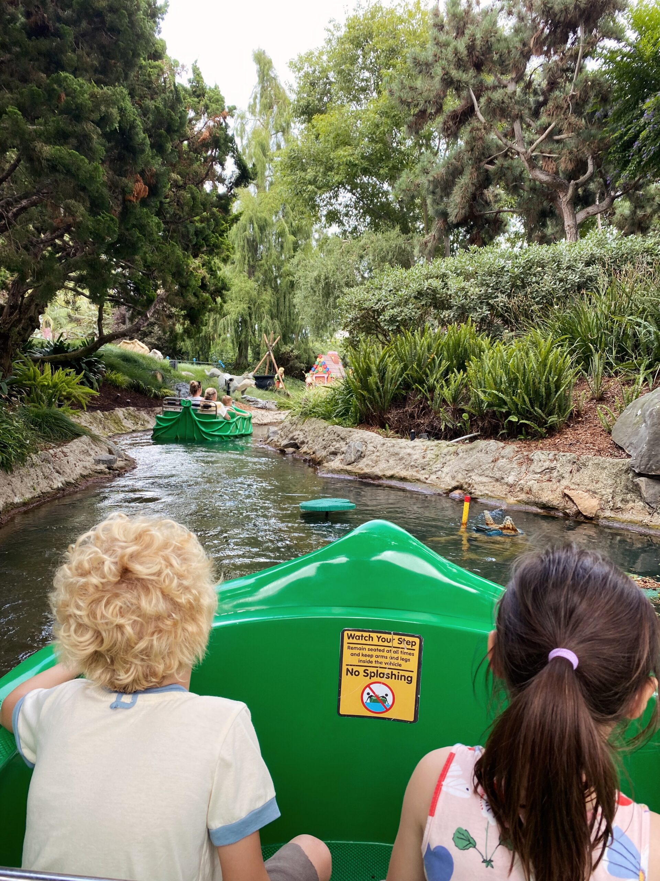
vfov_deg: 67.3
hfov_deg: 53.1
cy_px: 440
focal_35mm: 26
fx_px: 661
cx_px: 330
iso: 40
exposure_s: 1/122
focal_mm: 4.25
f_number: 1.8
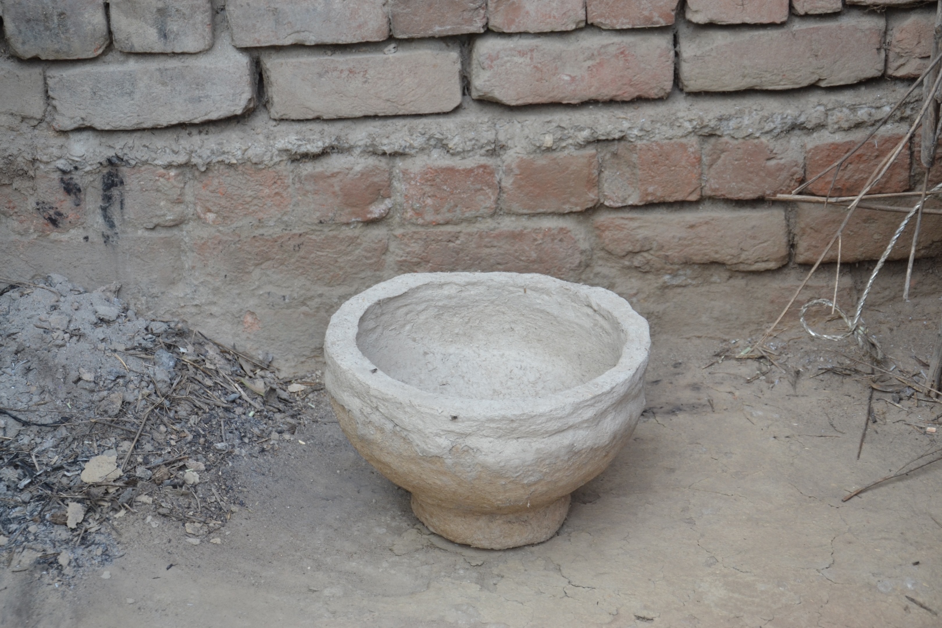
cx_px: 471
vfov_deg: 17.5
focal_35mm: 78
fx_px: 2041
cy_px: 314
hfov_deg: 26.0
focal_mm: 52
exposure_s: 1/125
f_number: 5.6
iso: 280
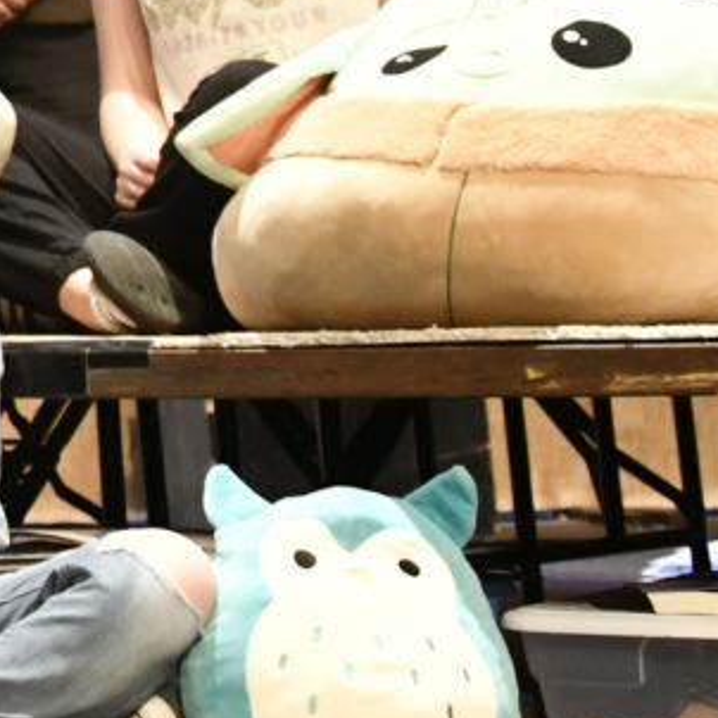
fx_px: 4905
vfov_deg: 7.9
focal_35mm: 209
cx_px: -1412
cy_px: -855
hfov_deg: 7.4
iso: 1600
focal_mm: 29
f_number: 4
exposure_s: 1/60
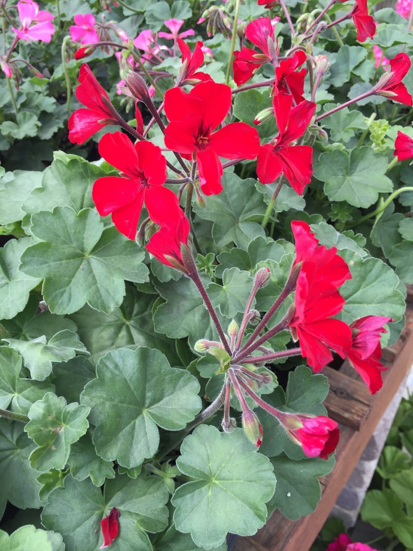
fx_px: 461
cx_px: 206
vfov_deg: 61.7
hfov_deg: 48.2
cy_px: 276
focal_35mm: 29
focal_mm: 4.15
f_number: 2.2
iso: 32
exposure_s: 1/494
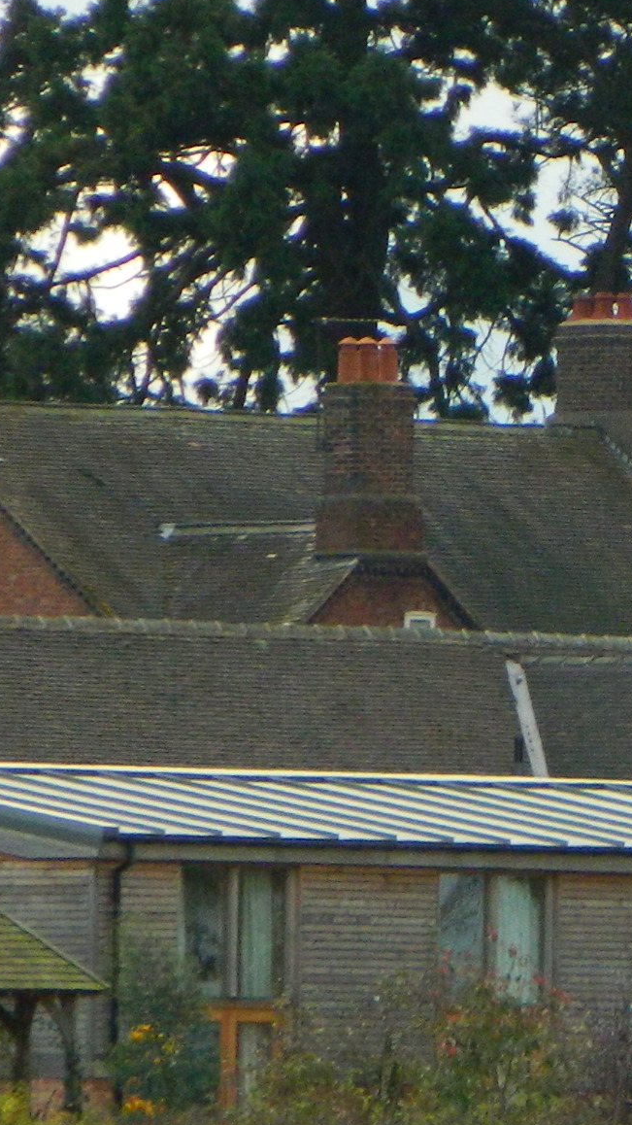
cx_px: 720
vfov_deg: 1.8
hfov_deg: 1.0
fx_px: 36154
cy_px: 452
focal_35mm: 1213
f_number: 5.7
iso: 250
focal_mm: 71.2
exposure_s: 1/500
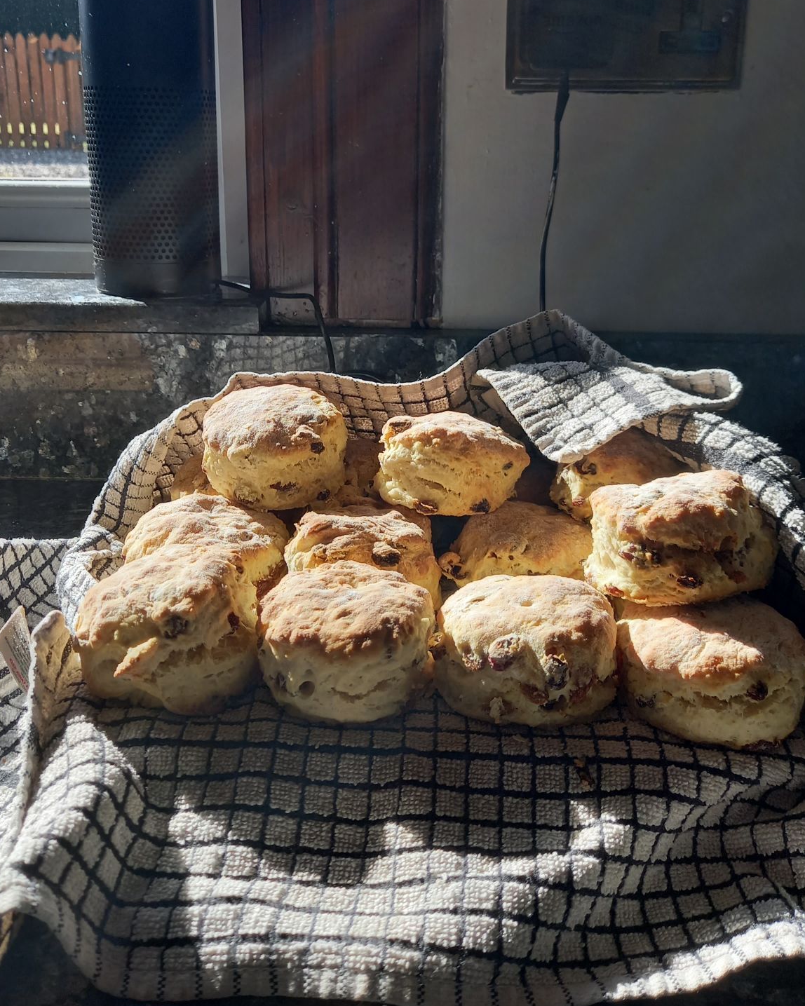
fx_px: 1013
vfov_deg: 52.3
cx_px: 397
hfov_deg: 43.4
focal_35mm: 34
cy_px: 376
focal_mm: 4.6
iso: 25
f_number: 2
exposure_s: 1/116
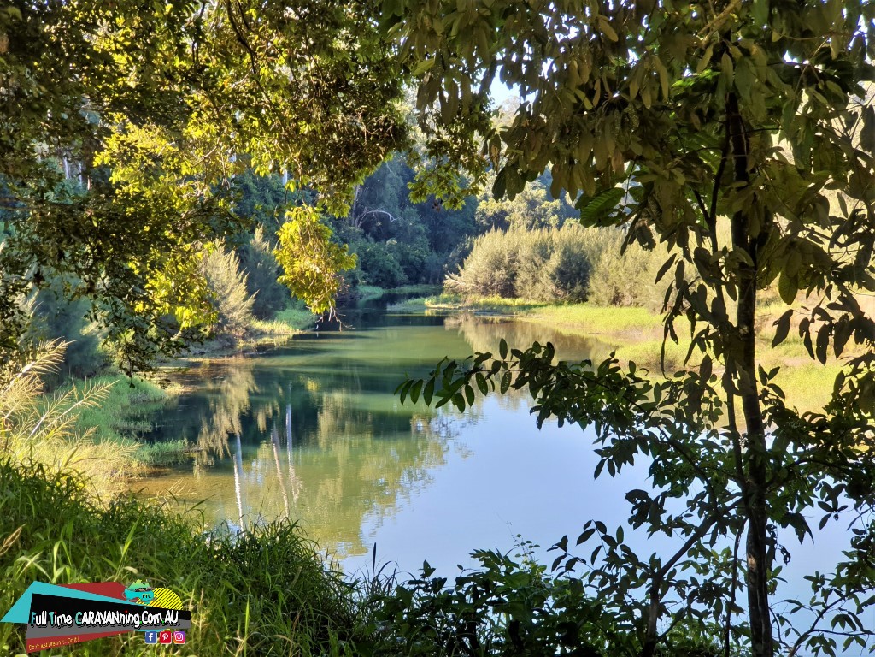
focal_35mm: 52
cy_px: 328
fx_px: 1314
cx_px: 438
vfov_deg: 28.0
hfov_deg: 36.8
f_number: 2.4
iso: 25
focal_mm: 6
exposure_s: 1/107
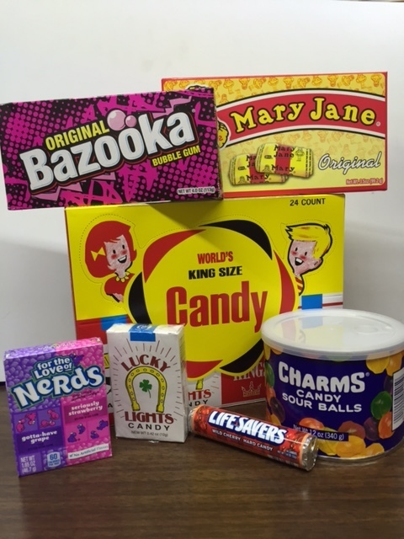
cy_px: 270
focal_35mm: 29
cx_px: 202
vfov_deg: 61.7
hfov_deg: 48.2
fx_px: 451
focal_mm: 4.15
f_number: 2.2
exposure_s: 1/30
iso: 64
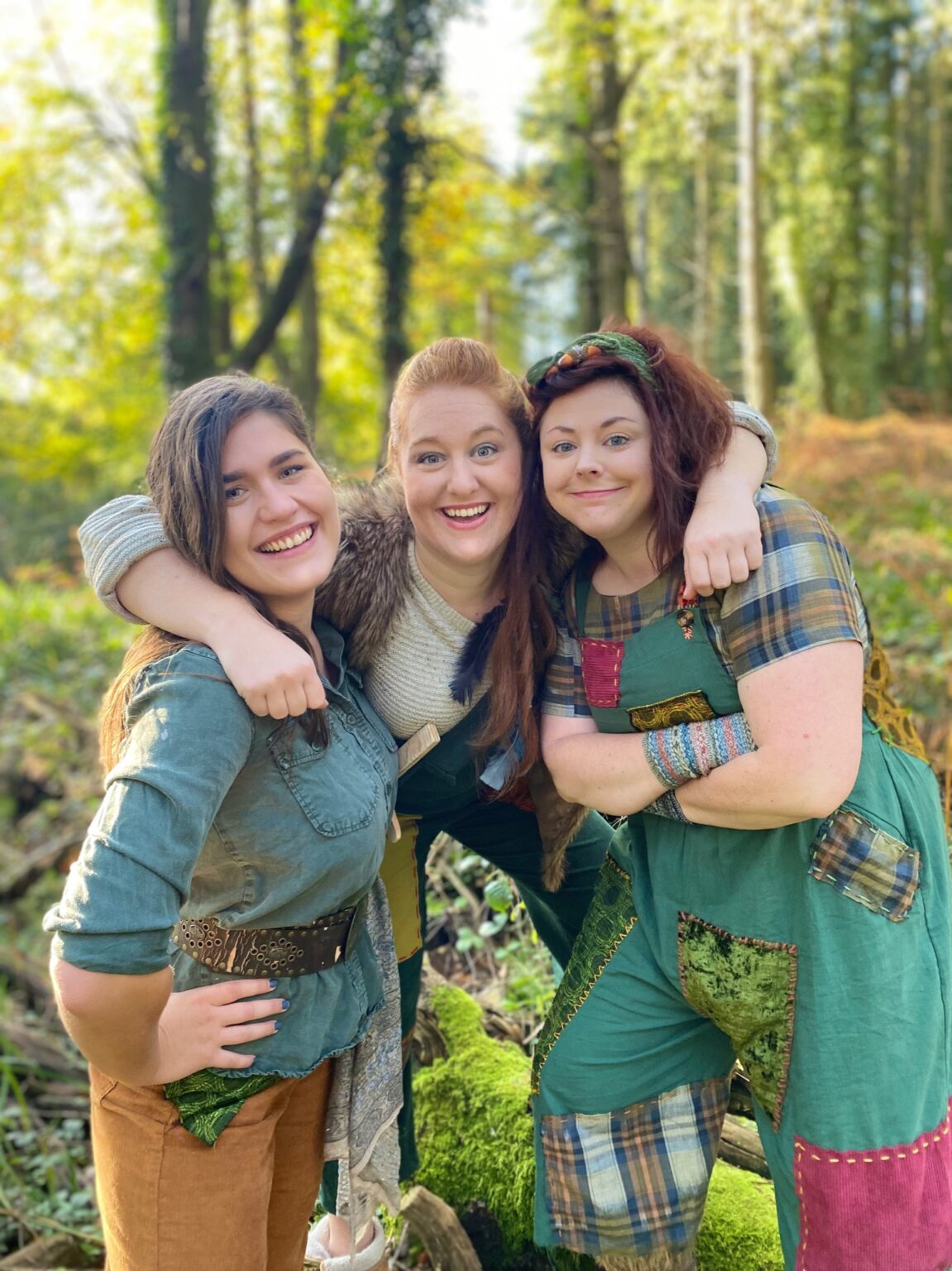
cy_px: 636
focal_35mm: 26
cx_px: 476
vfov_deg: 67.3
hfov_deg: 53.0
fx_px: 954
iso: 125
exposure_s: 1/96
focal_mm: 4.25
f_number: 1.8
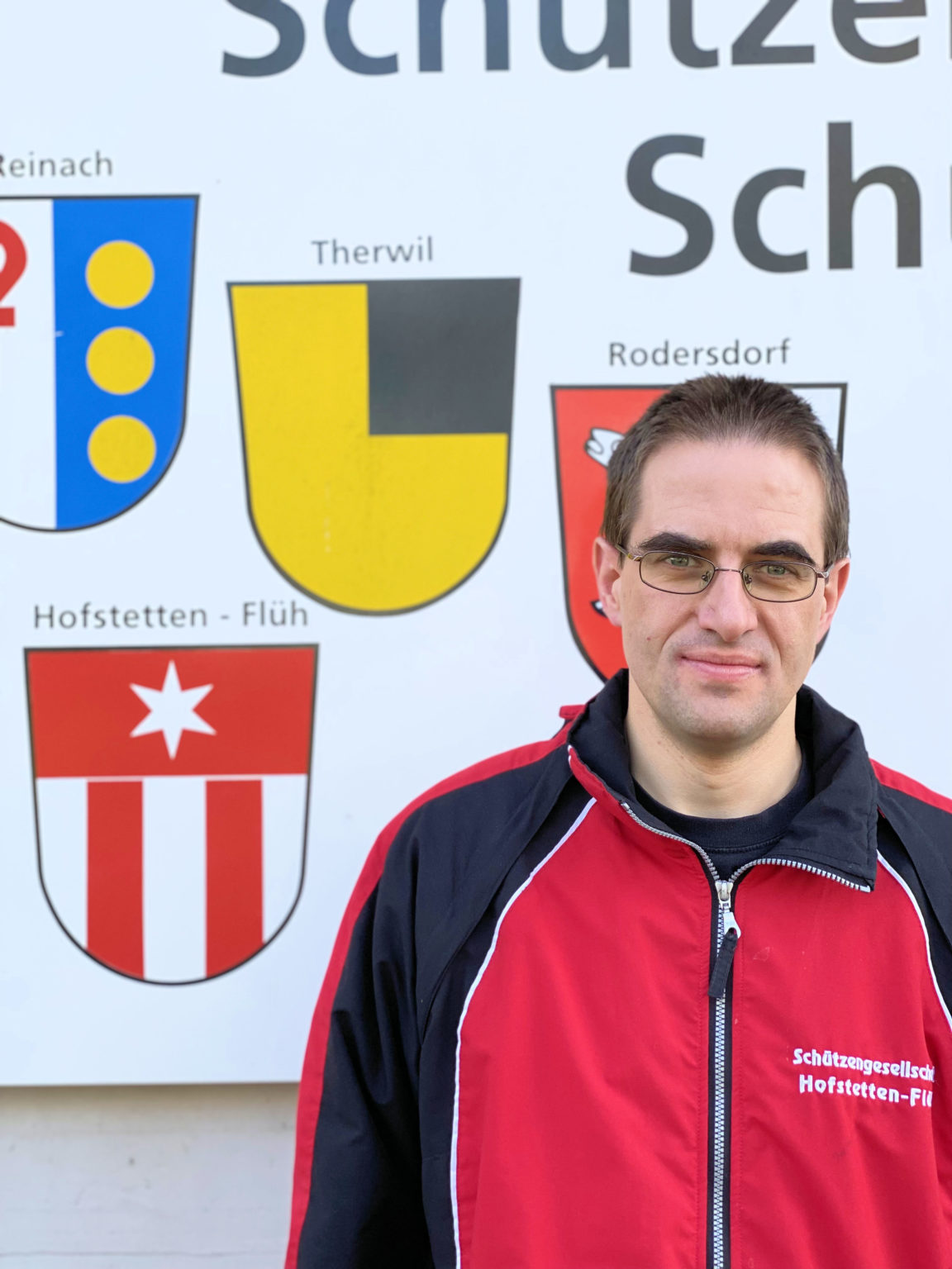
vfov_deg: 36.8
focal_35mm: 52
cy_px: 634
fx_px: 1907
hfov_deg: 28.0
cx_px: 476
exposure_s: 1/122
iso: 40
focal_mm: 6
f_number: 2
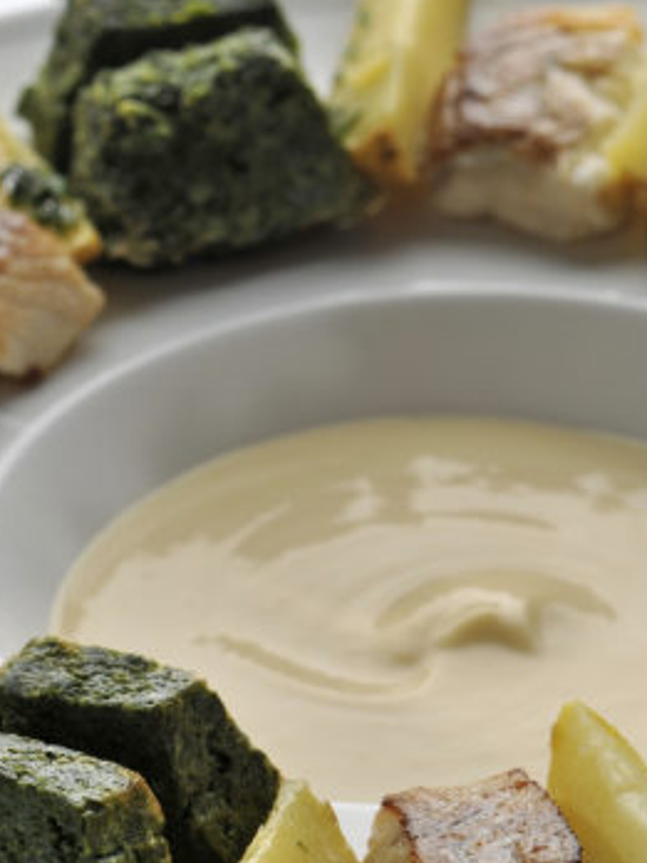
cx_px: 439
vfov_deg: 7.4
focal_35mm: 269
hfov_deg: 5.5
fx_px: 6704
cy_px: 542
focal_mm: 95
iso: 100
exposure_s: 1/100
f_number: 8
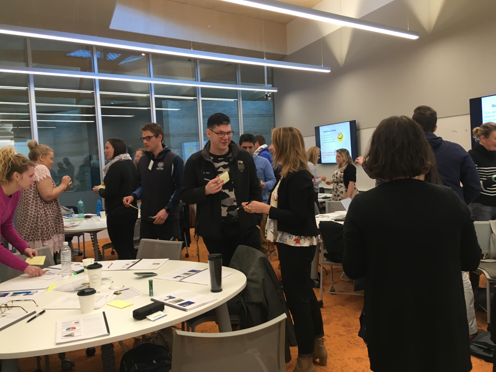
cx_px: 240
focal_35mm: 30
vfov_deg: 46.8
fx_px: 430
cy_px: 182
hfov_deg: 60.0
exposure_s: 1/33
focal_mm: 4.15
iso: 80
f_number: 2.2
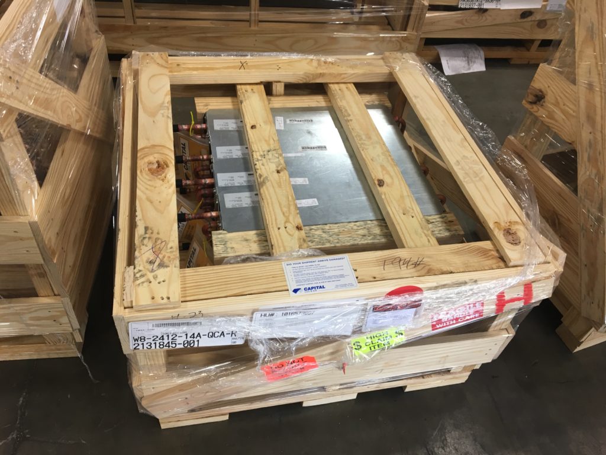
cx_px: 303
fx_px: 508
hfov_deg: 61.7
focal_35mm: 29
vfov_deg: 48.2
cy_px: 228
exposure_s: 1/30
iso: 64
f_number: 2.2
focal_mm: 4.15
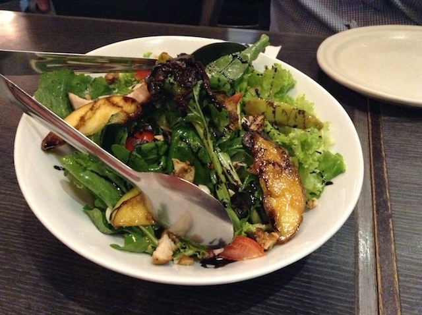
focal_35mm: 33
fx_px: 402
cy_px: 158
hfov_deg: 55.4
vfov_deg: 42.8
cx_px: 211
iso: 640
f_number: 2.4
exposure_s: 1/15
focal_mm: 3.3
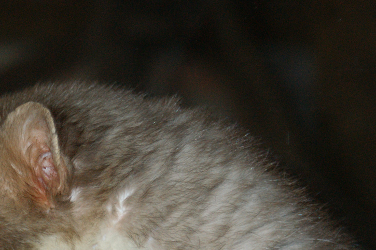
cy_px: 240
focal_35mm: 235
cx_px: 133
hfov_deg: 8.8
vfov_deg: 5.8
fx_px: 2454
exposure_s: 1/125
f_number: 5.6
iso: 400
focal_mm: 70
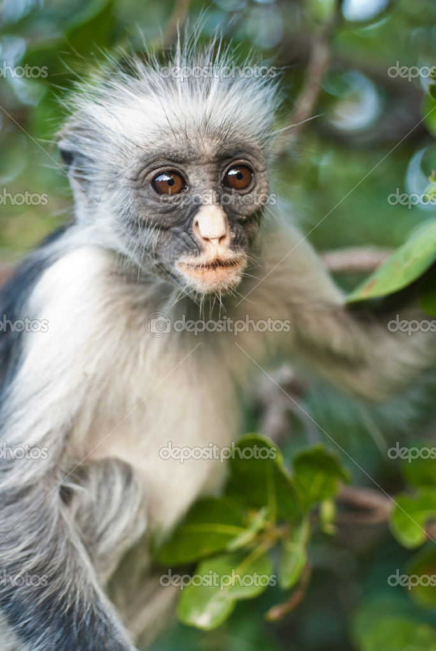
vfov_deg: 22.6
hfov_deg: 15.2
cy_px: 326
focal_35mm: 90
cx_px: 218
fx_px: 1630
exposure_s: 1/125
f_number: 3.3
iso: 320
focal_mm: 60
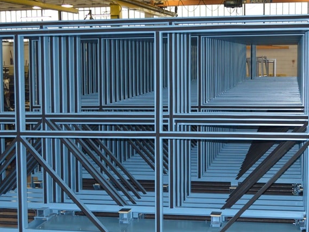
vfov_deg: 23.6
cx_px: 178
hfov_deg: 31.2
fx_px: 553
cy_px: 148
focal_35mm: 62
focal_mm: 24
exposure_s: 1/60
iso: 800
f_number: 4
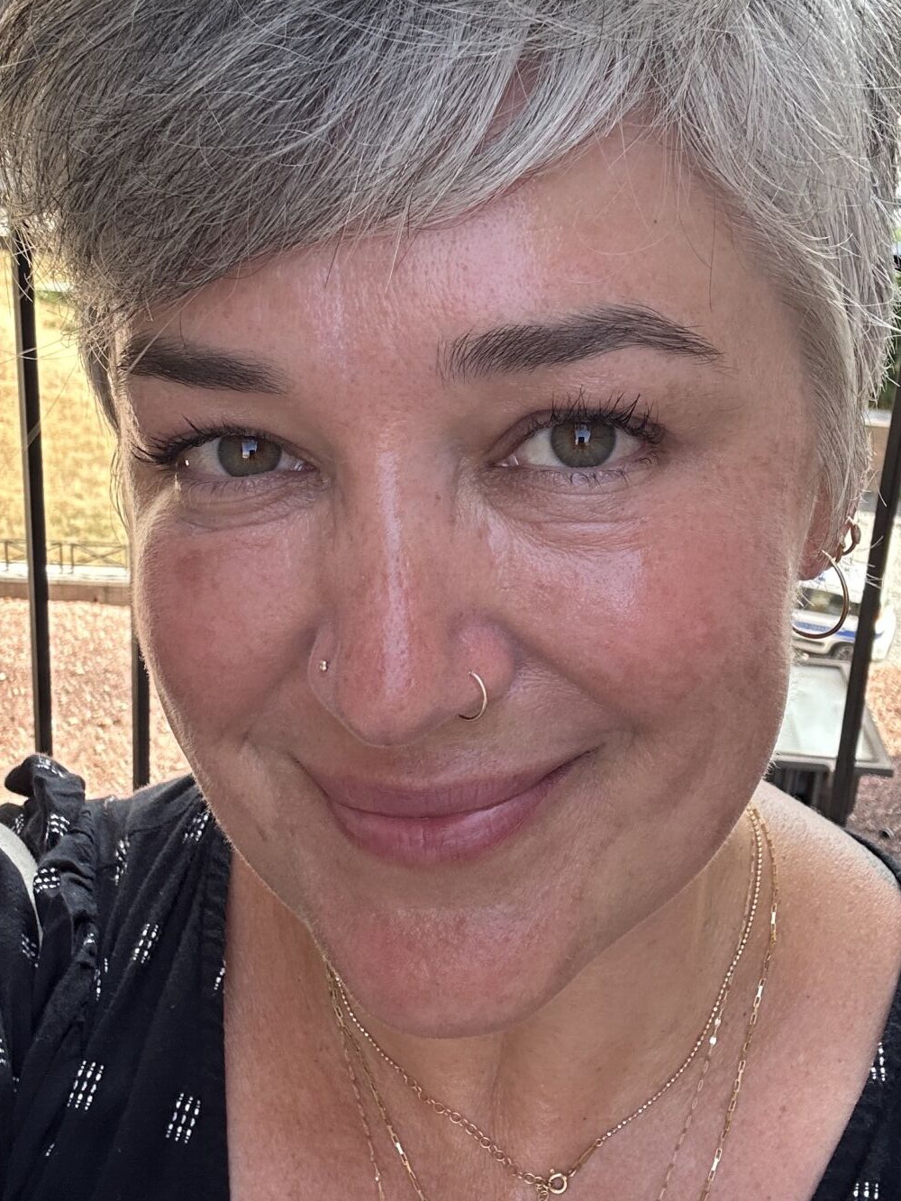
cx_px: 478
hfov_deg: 32.2
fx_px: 1561
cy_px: 435
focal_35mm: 45
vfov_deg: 41.7
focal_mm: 2.69
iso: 40
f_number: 1.9
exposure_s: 1/126
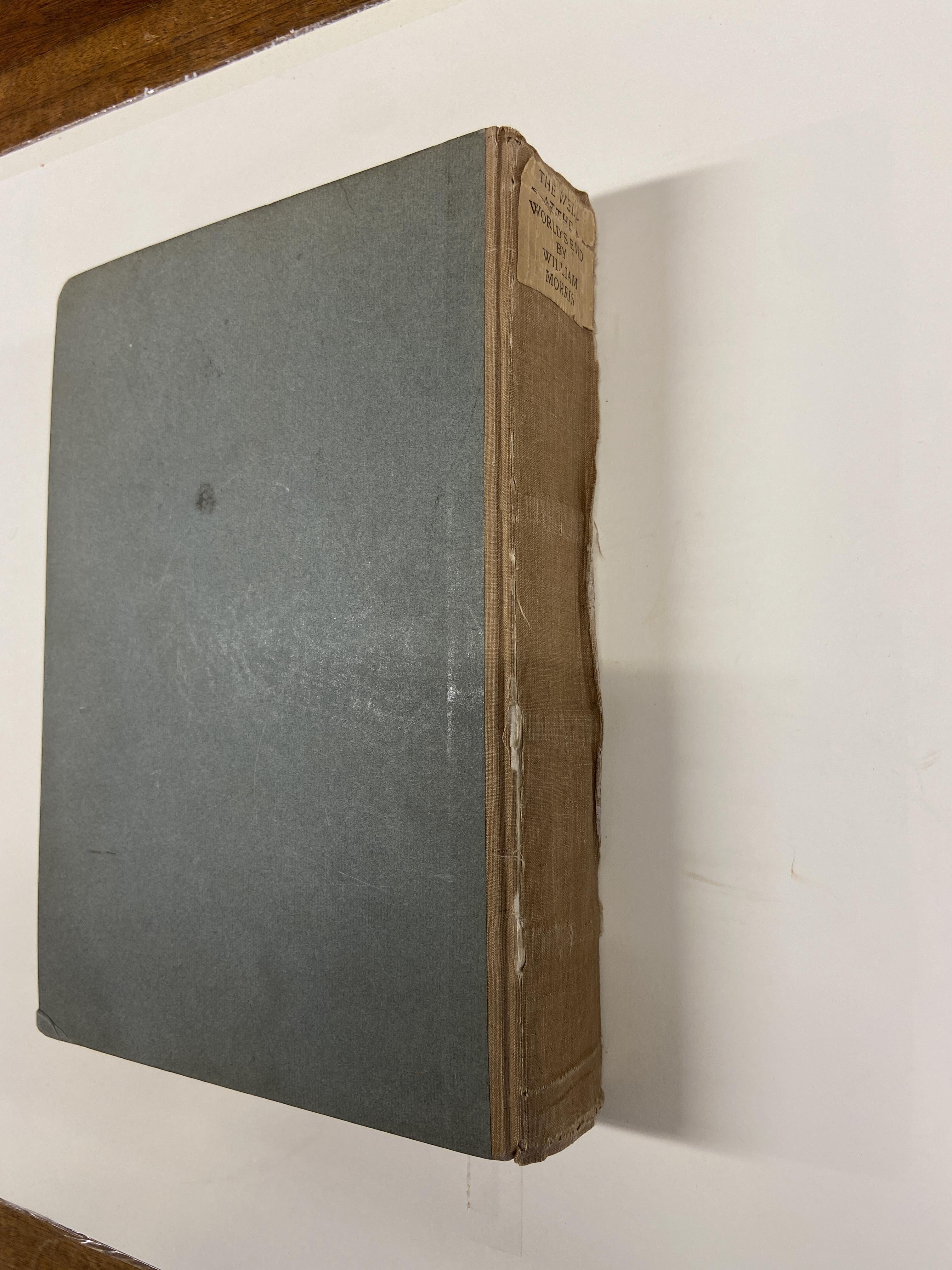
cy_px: 635
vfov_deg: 67.3
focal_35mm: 26
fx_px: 953
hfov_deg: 53.1
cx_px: 476
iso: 100
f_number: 1.8
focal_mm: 4.25
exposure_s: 1/100
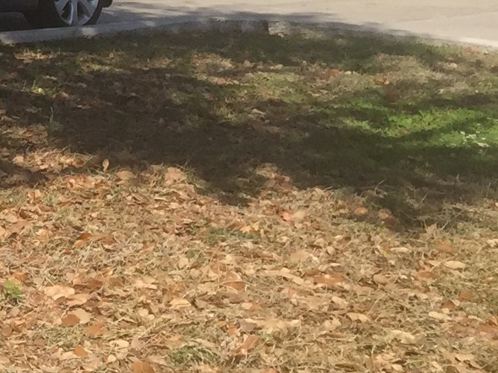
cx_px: -584
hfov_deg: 12.7
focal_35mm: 130
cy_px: -169
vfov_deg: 11.0
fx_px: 1870
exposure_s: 1/1721
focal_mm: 4.15
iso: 32
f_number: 2.2
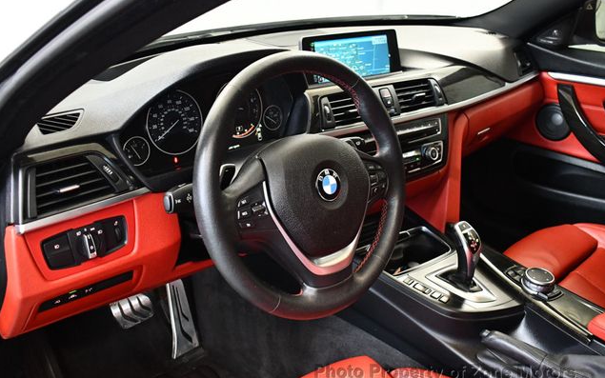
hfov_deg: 52.7
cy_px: 187
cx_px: 303
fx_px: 610
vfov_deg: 34.4
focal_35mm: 37
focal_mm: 18
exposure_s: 1/60
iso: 3200
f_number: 3.5
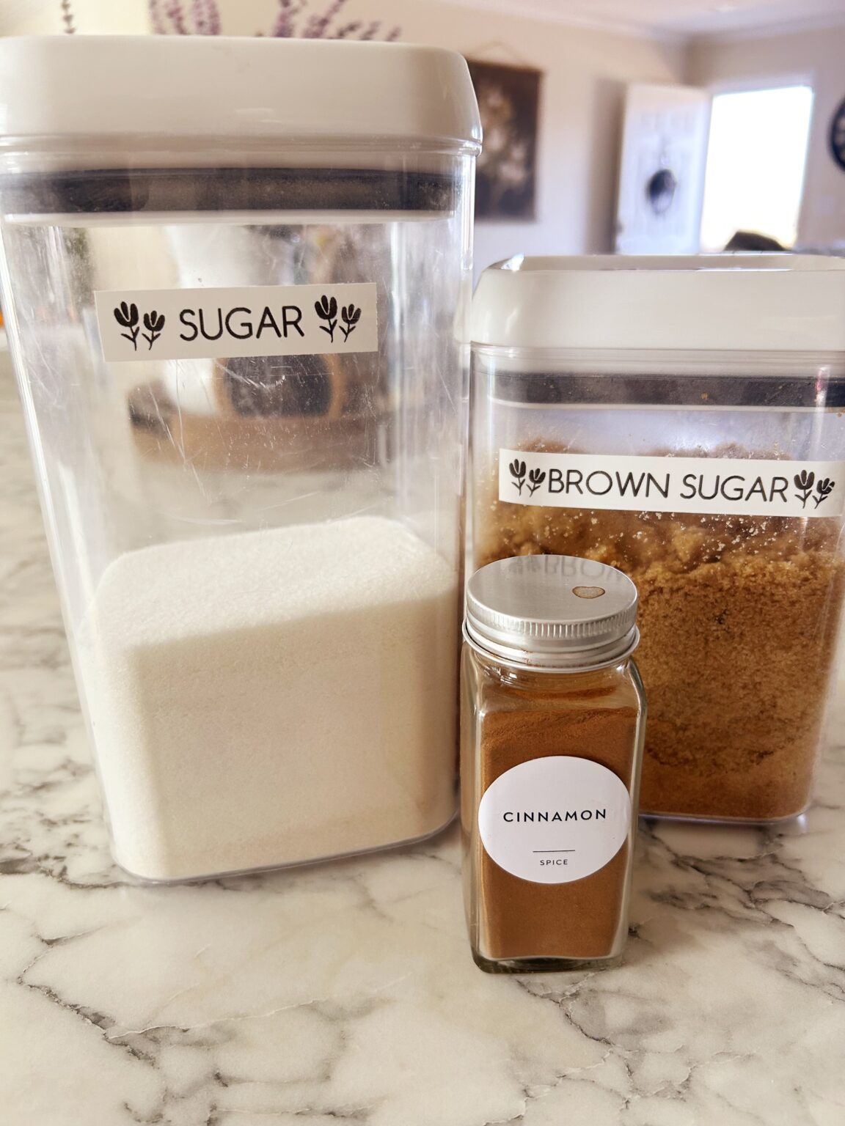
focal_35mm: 26
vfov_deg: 67.3
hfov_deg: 53.1
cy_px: 563
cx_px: 422
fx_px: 846
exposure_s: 1/121
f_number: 1.5
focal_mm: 5.7
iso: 125
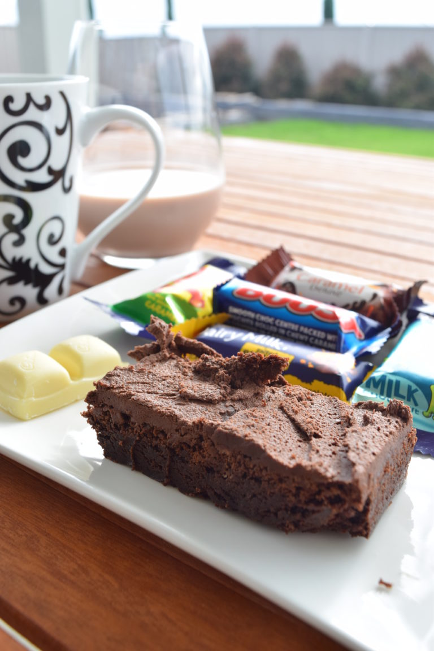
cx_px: 217
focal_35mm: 34
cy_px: 326
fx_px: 624
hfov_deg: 38.4
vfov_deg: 55.1
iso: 400
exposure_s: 1/125
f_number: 8
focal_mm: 23
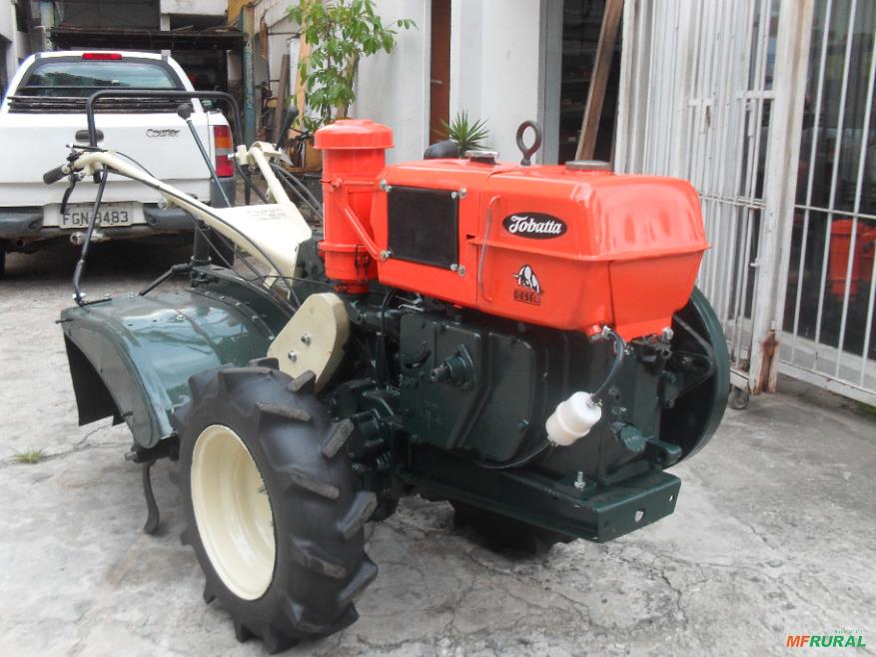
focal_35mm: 35
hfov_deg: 52.6
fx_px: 886
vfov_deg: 40.7
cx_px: 438
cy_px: 328
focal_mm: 6.3
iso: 100
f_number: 3.2
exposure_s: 1/60
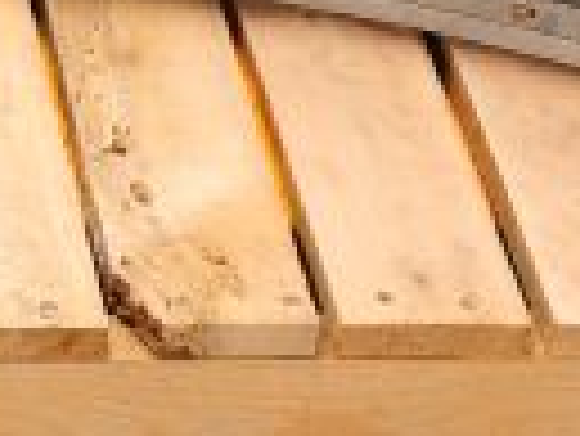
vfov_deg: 6.6
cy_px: -222
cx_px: -463
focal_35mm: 224
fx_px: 3757
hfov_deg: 8.5
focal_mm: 50
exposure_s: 1/160
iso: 320
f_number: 13
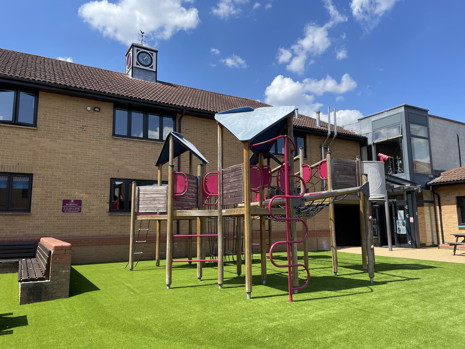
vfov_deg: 53.1
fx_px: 349
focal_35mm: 26
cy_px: 174
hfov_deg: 67.3
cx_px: 232
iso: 32
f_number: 1.6
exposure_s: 1/2020
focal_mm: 4.2
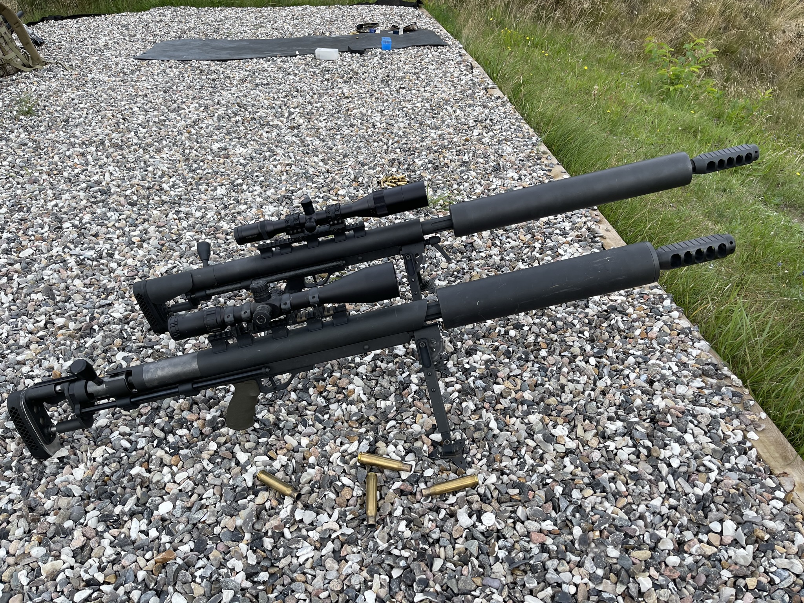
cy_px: 302
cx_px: 402
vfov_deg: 53.1
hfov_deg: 67.3
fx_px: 604
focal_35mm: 26
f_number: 1.6
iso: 32
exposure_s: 1/1353
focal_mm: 5.1
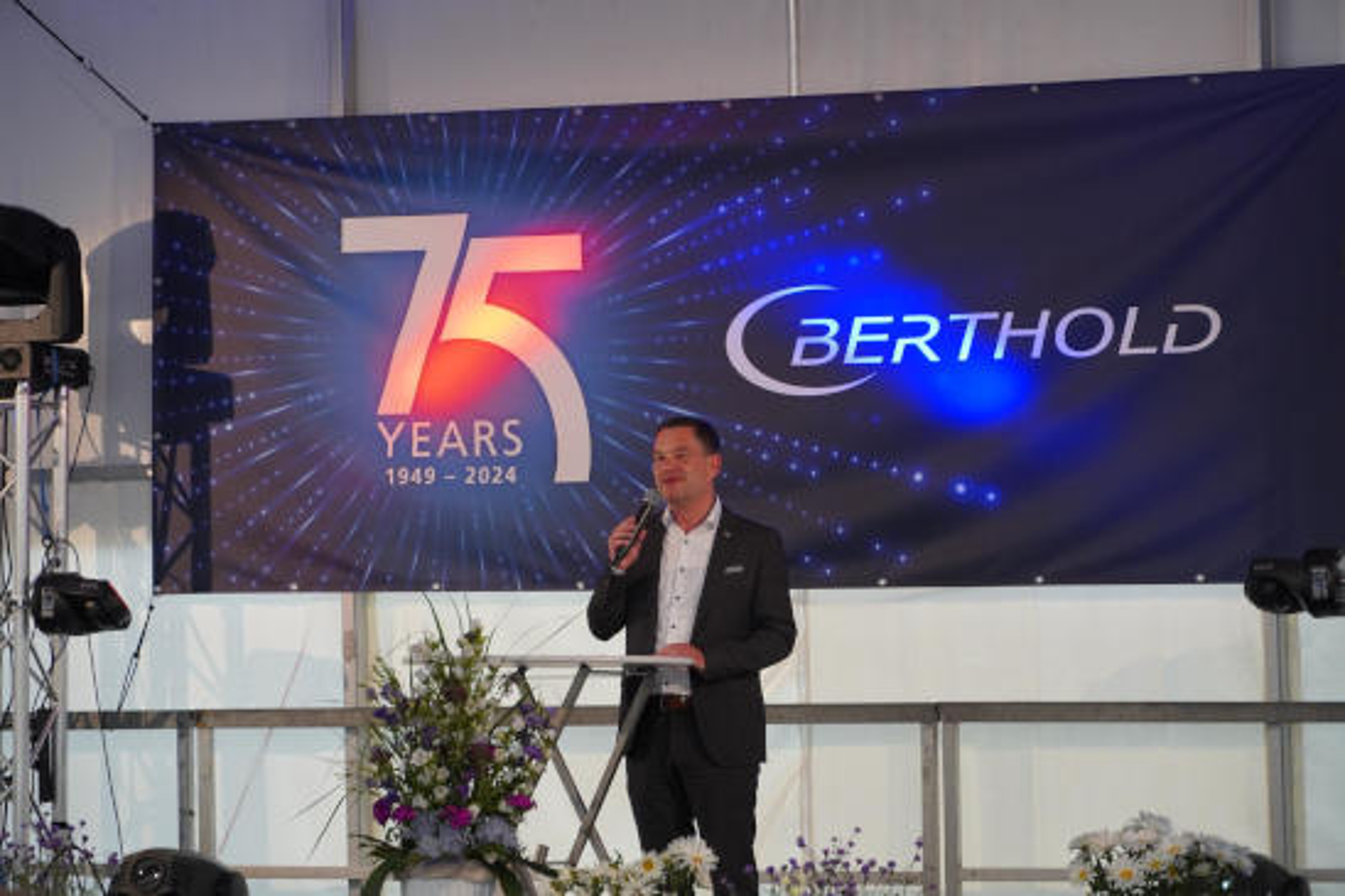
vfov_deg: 10.2
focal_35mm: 135
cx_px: 672
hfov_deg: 15.2
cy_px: 448
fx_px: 5042
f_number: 5.6
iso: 800
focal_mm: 90
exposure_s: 1/160
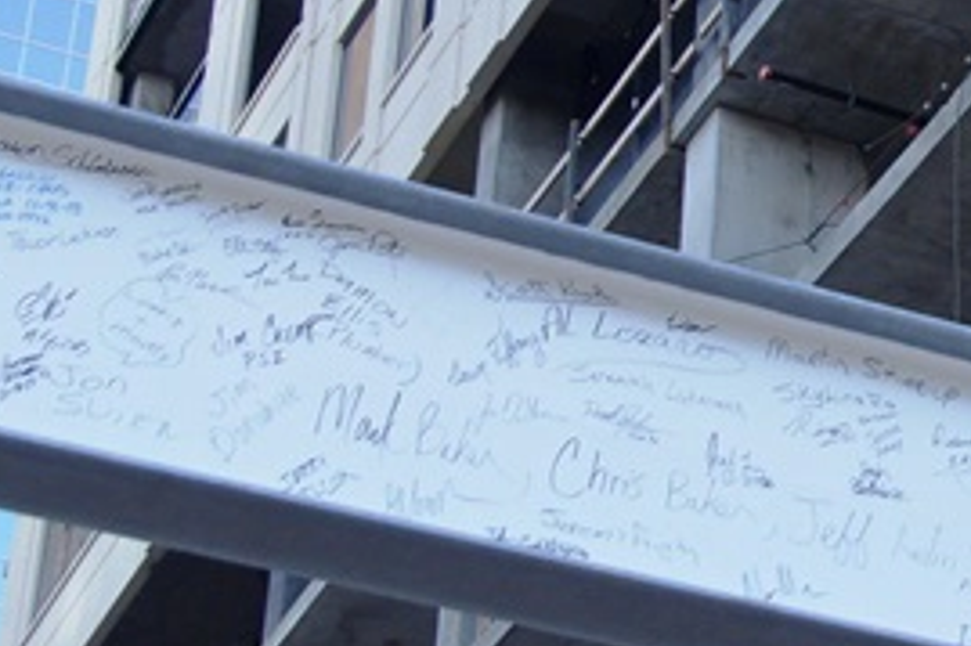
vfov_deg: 9.4
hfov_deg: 13.8
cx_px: 1090
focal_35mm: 145
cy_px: 244
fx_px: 3908
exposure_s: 1/100
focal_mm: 26
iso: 100
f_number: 5
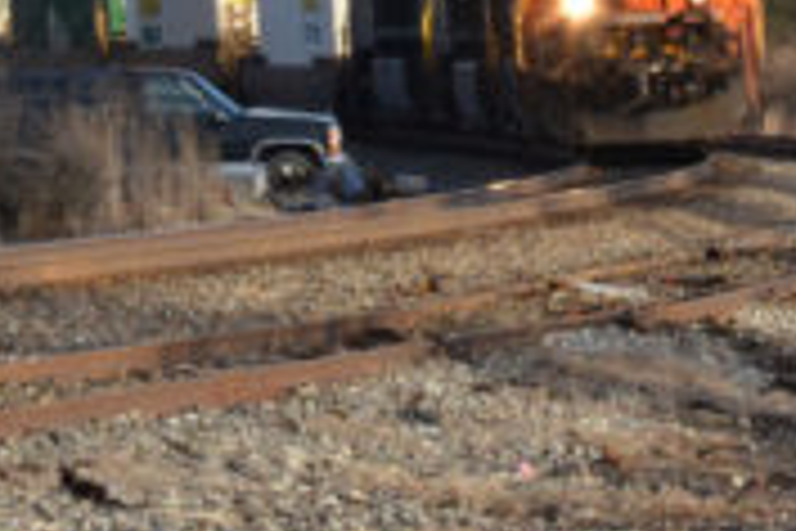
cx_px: 198
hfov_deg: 4.8
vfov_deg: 3.2
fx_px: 9463
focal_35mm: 428
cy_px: -254
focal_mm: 90
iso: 800
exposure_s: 1/500
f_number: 14
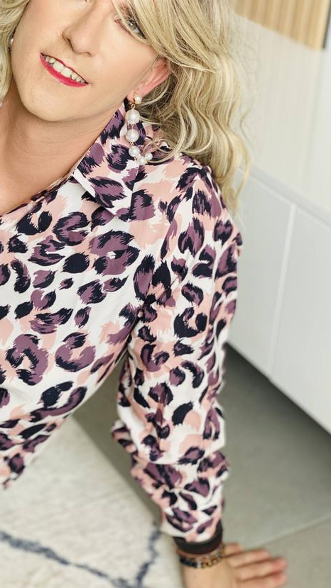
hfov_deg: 17.1
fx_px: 1093
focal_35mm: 70
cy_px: 228
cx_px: 64
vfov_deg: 30.1
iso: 64
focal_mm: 6
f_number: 2
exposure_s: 1/122
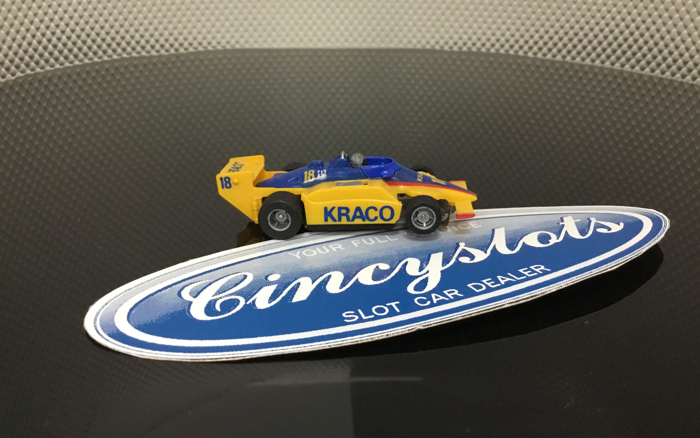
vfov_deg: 38.2
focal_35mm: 33
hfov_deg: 58.1
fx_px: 630
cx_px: 350
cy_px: 183
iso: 200
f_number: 2.4
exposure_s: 1/30
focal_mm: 3.3
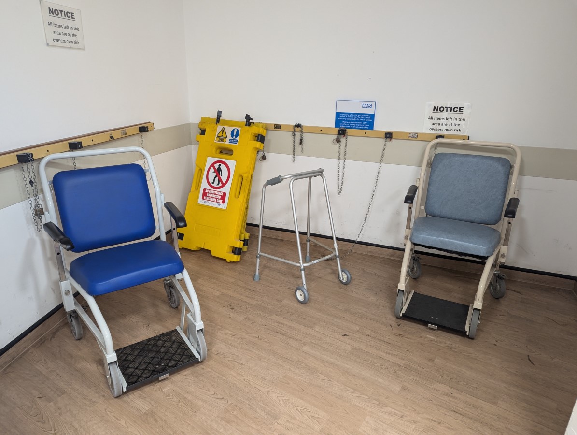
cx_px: 288
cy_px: 218
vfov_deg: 56.9
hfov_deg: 71.5
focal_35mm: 24
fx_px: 401
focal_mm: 6.81
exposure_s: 1/33.3
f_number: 1.85
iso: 193
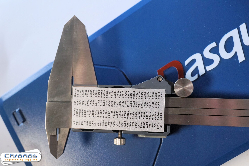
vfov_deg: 29.9
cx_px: 124
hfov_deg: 43.6
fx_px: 311
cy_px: 83
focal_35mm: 45
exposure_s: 1/640
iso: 800
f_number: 5.6
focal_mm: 30
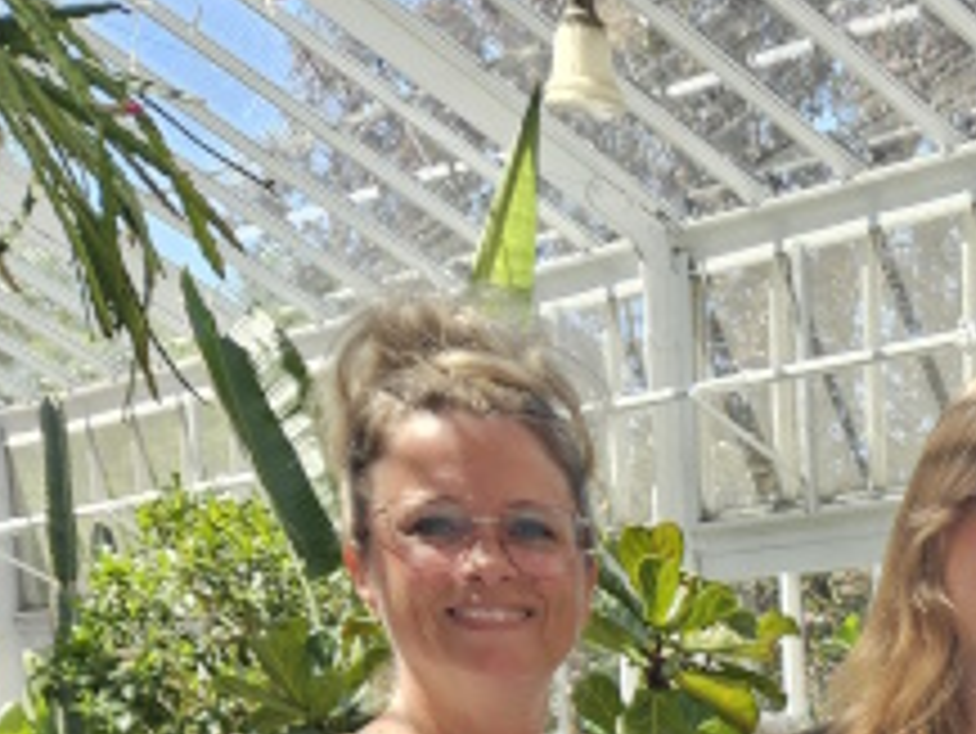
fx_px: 2906
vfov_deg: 12.6
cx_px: 1466
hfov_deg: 17.2
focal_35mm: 103
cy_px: 1482
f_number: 1.8
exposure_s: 1/305
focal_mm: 5.4
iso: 25
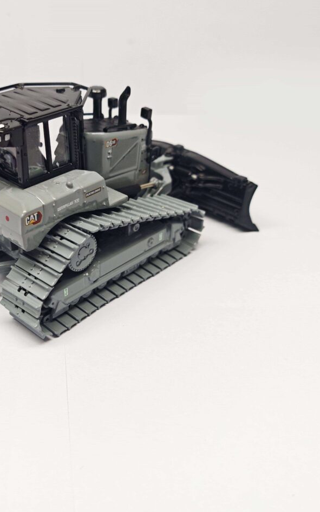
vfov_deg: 58.1
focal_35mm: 33
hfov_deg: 37.7
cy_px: 258
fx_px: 461
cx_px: 96
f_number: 2.2
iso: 200
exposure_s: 1/100
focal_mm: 6.68
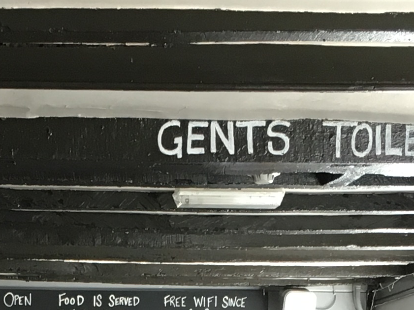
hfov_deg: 14.2
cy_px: 695
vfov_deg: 9.7
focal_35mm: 139
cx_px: 120
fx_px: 1663
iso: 80
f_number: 2.2
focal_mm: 4.15
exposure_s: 1/33
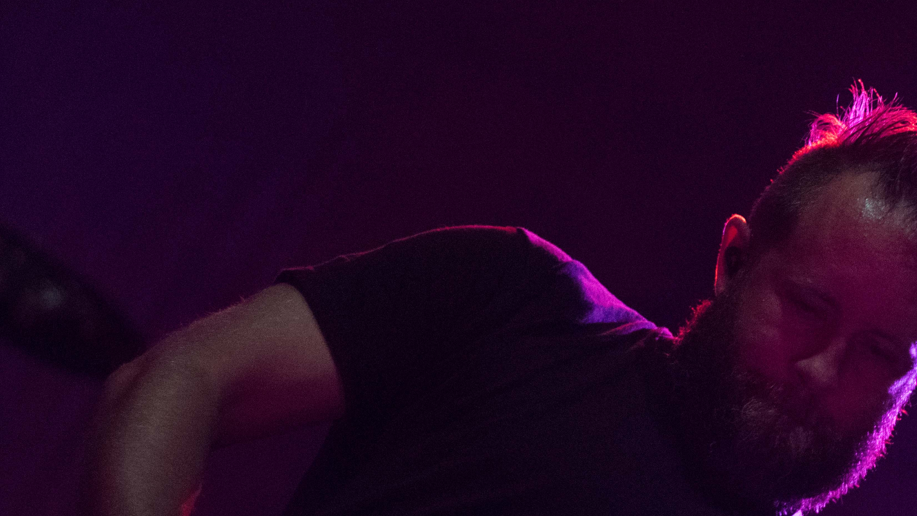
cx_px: 812
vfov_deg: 8.5
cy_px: 382
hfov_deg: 14.9
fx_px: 3477
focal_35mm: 143
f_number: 1.8
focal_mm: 50
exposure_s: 1/1000
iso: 4000
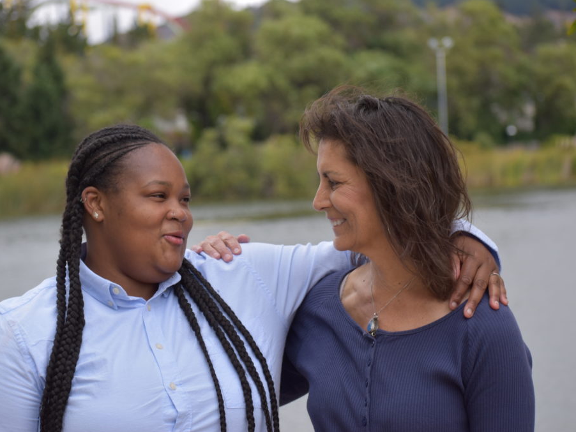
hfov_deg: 15.0
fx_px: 2180
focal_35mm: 131
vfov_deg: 11.3
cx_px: 254
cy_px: 217
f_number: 5.6
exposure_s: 1/500
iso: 250
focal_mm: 80
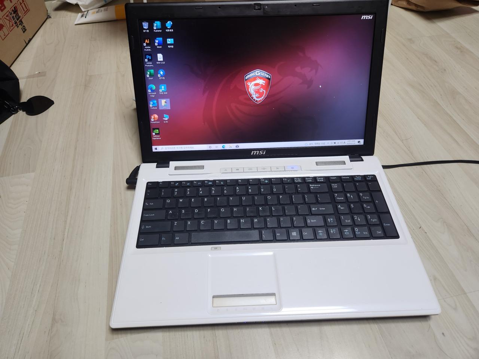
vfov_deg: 58.9
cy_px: 180
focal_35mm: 23
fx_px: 318
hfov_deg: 73.9
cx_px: 240
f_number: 1.8
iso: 100
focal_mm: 5.4
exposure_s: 1/120
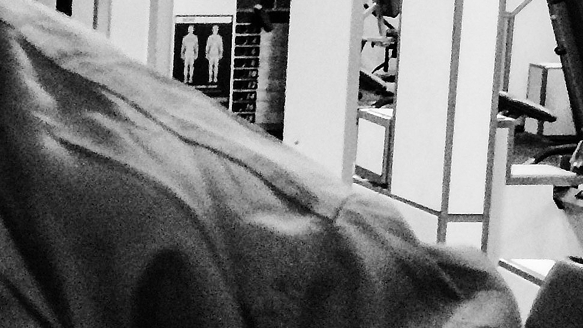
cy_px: 50
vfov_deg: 11.4
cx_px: -196
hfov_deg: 18.6
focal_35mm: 106
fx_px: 1638
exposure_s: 1/20
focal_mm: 4.15
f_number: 2.2
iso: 250
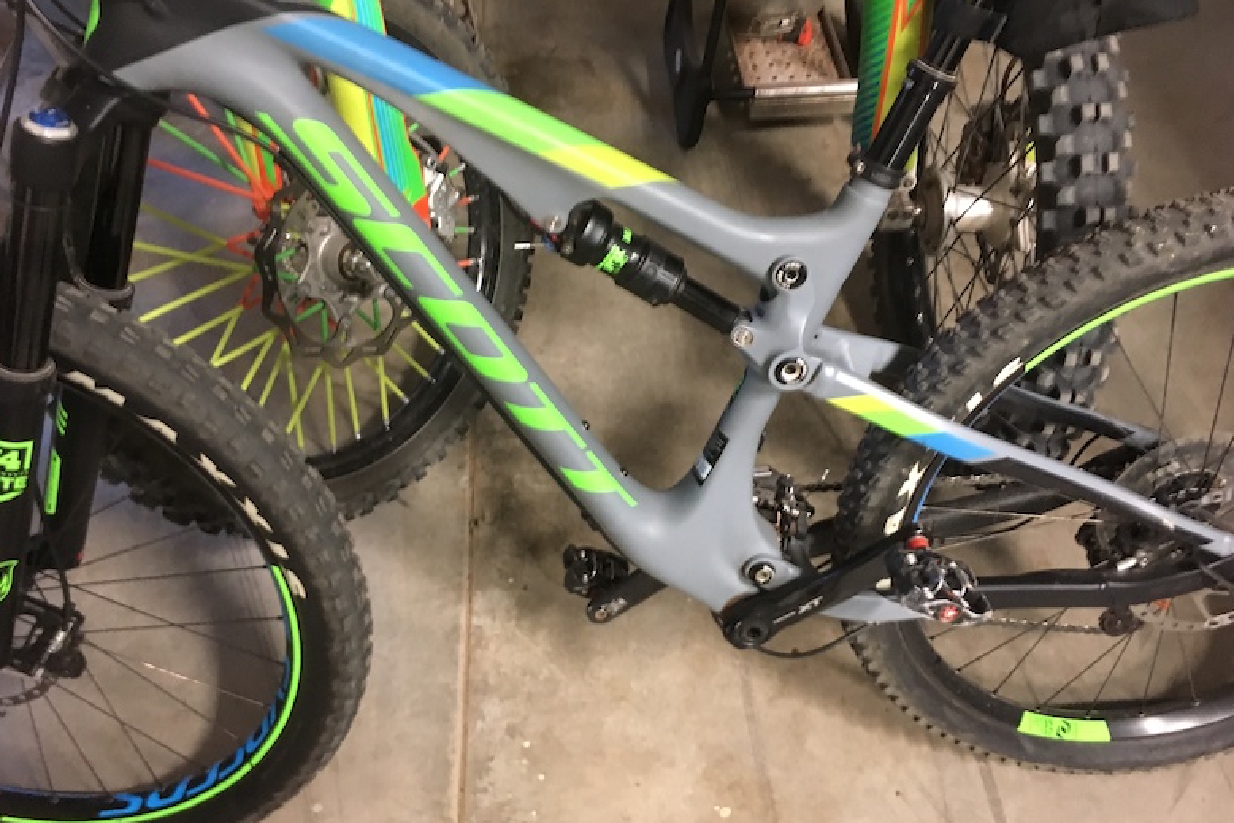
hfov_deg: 60.3
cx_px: 619
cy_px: 404
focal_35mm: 31
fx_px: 1063
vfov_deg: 42.3
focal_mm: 4.15
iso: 400
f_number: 2.2
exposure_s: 1/15
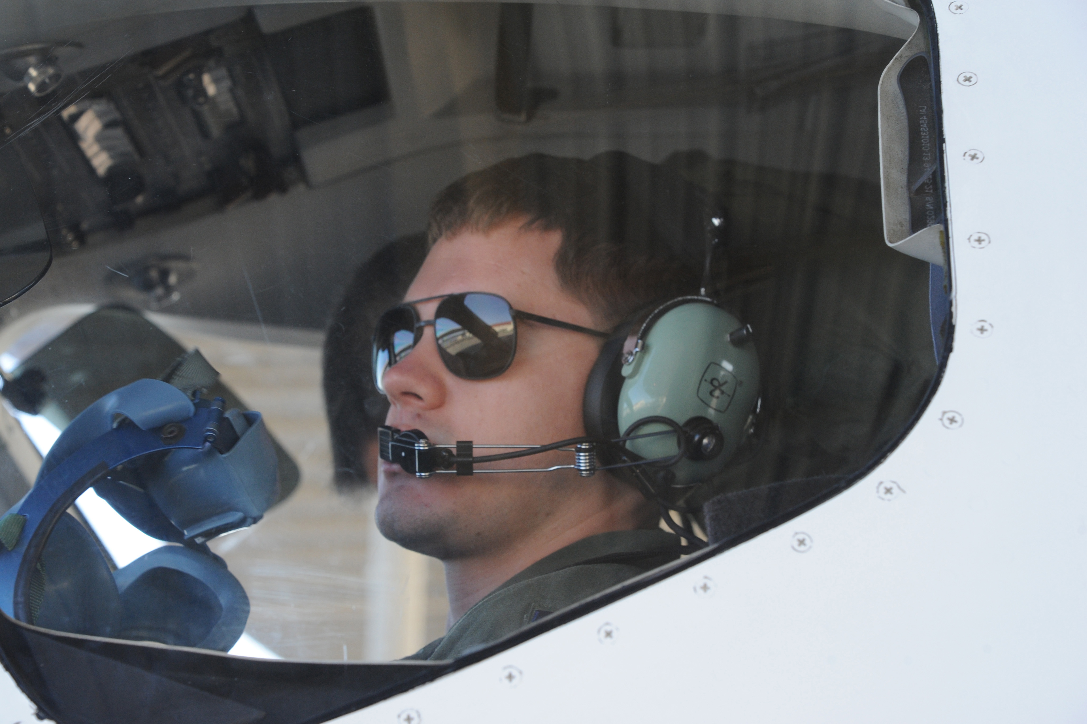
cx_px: 531
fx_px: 3772
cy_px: 372
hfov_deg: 16.4
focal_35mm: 125
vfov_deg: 11.0
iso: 1250
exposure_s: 1/250
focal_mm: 120
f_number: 8
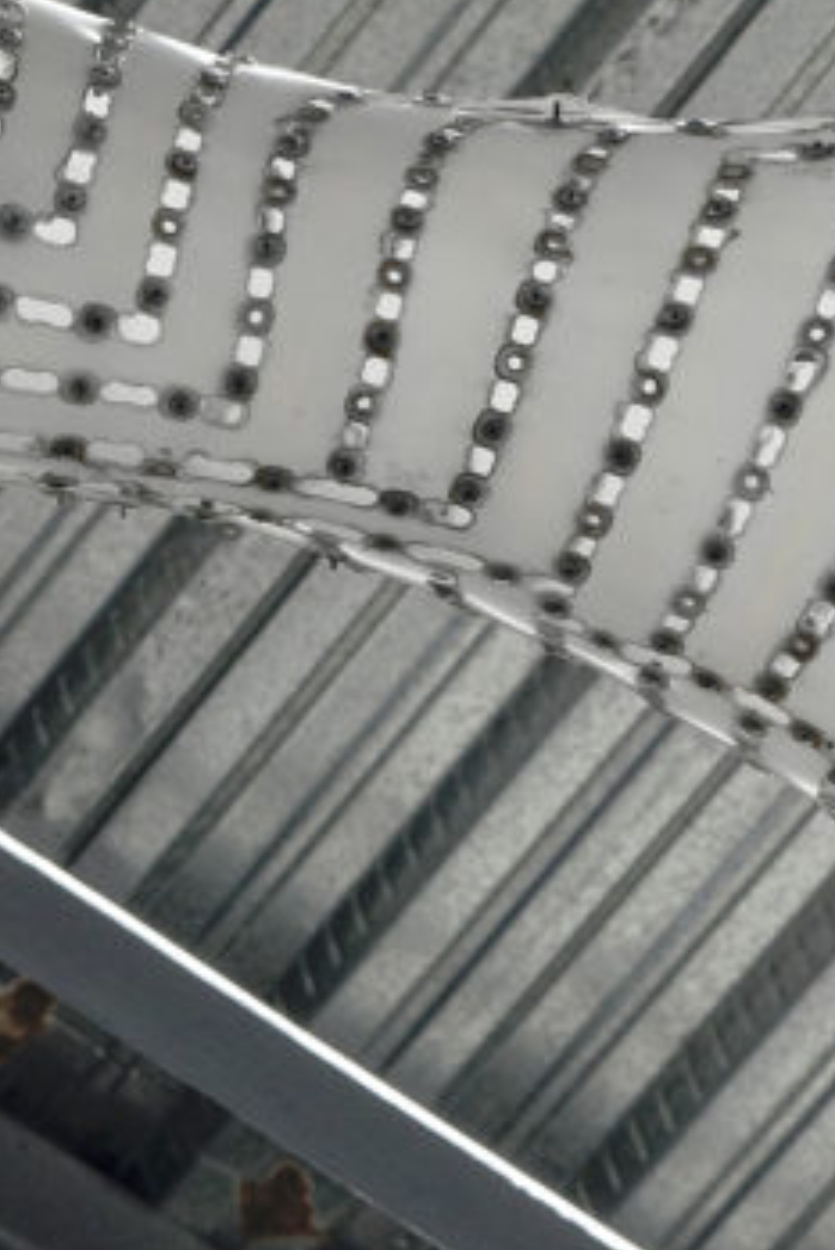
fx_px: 8306
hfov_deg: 5.7
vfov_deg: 8.6
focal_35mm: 239
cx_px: 874
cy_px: 682
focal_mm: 32
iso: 200
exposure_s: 1/30
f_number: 8
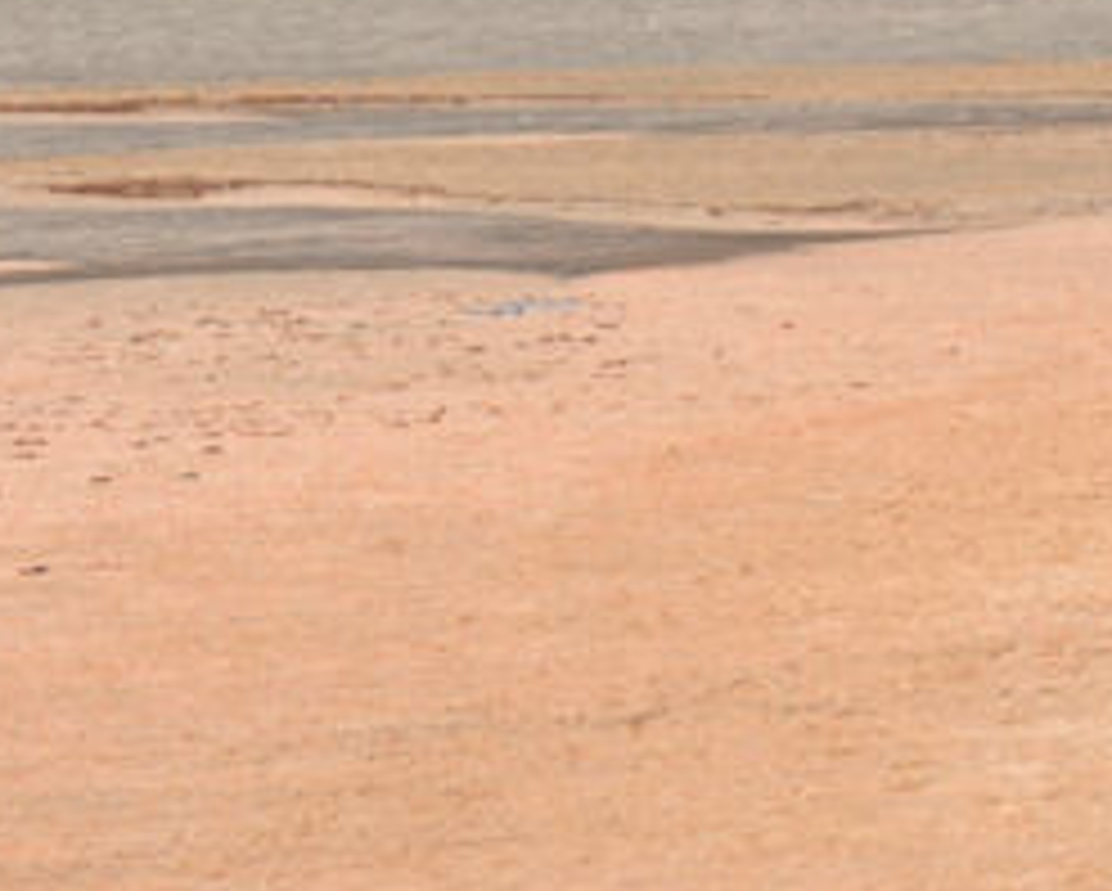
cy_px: 178
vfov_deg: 2.8
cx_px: 1274
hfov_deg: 3.5
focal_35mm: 546
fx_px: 17984
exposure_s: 1/1000
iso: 200
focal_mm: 80
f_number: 8
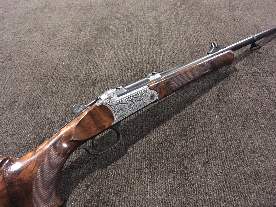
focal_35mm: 29
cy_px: 104
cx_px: 138
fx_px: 231
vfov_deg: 48.2
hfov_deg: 61.7
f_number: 2.2
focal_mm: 4.15
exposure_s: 1/17
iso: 640
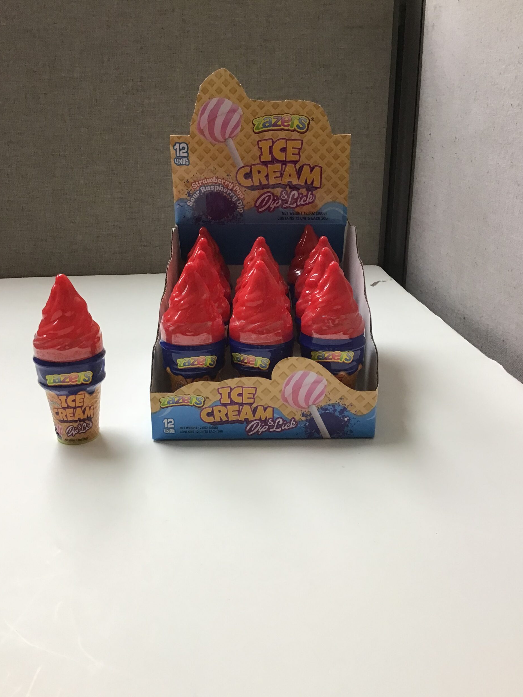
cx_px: 258
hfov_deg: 44.2
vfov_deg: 56.8
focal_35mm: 32
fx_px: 645
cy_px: 342
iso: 64
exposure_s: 1/30
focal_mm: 3.3
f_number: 2.4
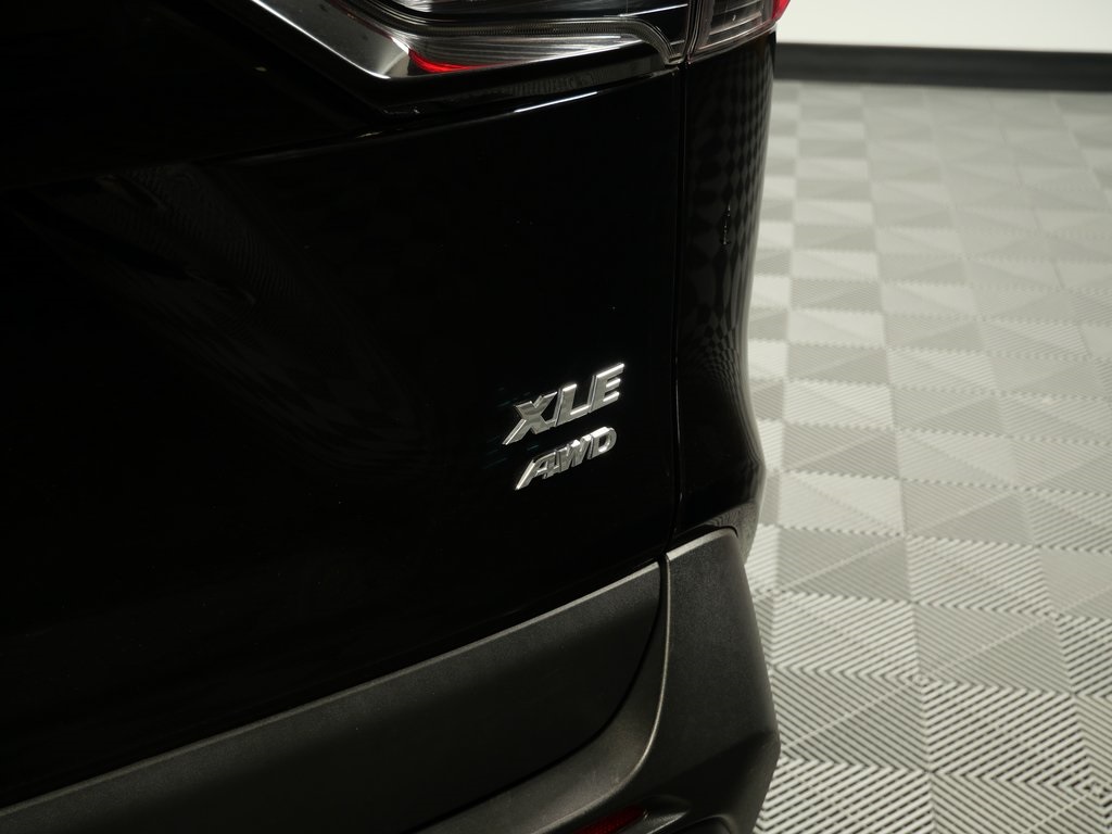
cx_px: 556
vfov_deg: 32.9
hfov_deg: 42.9
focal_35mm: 44
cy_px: 417
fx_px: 1413
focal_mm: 22
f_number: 4.2
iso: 200
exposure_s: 1/250
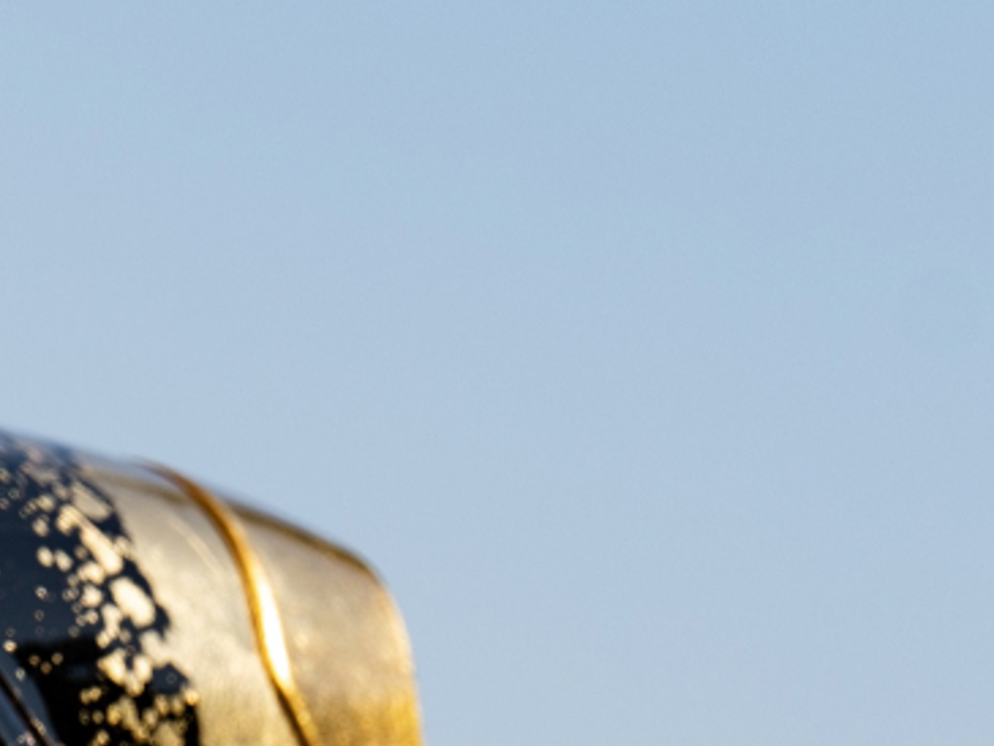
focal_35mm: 1053
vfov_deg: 1.4
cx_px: -558
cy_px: 908
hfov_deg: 1.9
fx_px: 30247
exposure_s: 1/500
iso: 100
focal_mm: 200
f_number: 5
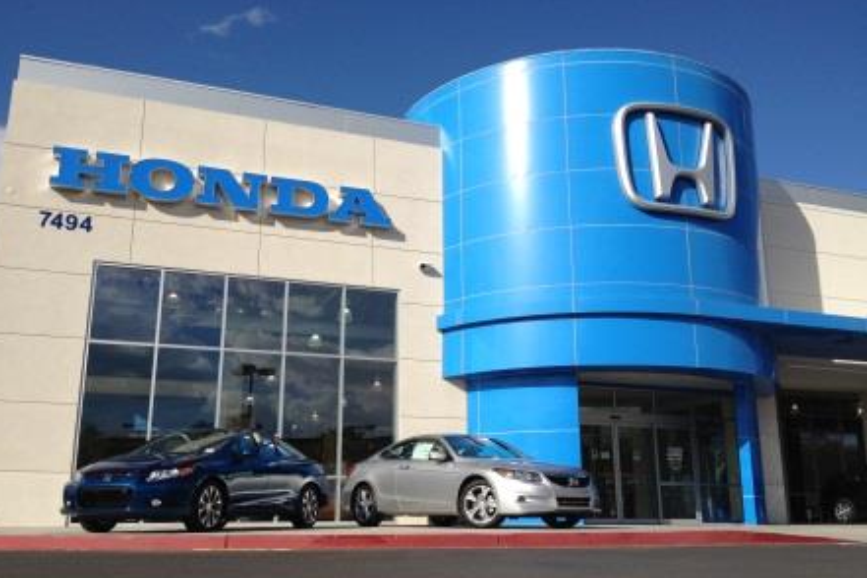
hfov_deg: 51.9
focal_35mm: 37
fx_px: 891
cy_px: 313
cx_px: 429
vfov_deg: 35.9
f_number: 2.4
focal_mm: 4.28
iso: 64
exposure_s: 1/2208
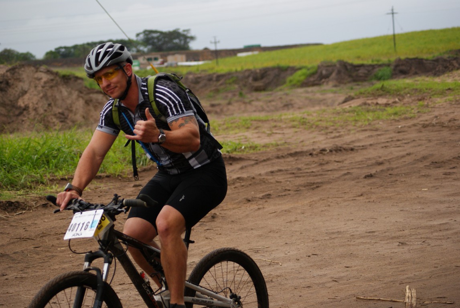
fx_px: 1631
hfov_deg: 16.1
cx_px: 230
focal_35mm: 128
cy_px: 154
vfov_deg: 10.8
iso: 400
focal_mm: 85
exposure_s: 1/1250
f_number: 4.5
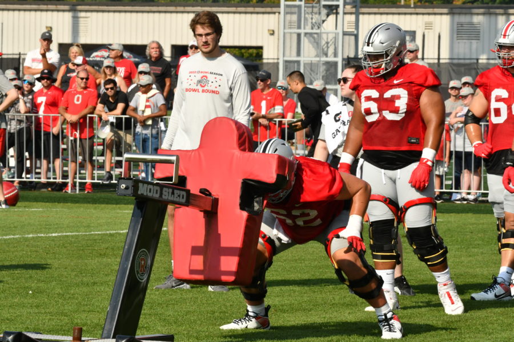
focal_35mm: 300
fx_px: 4283
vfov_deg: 4.6
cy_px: 171
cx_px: 257
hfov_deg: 6.9
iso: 1000
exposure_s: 1/640
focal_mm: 200
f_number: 20
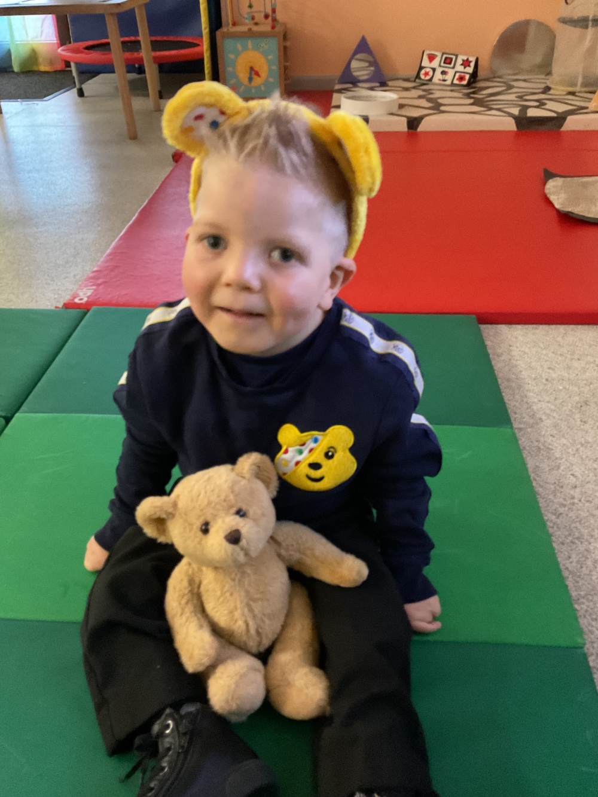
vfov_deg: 61.7
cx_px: 299
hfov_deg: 48.2
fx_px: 668
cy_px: 398
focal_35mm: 29
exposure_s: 1/30
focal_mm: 3
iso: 500
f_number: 1.8
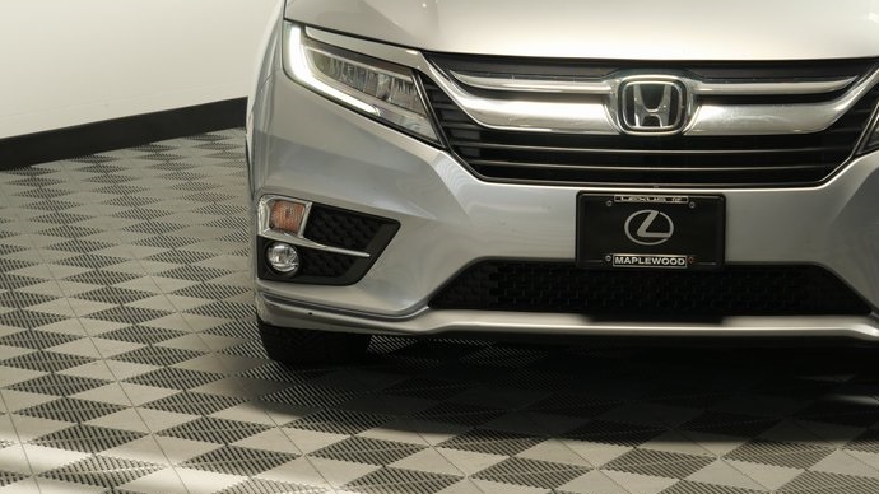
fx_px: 2261
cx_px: 631
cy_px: 94
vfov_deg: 12.4
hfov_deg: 21.9
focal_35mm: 97
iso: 250
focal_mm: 30
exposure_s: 1/200
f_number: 5
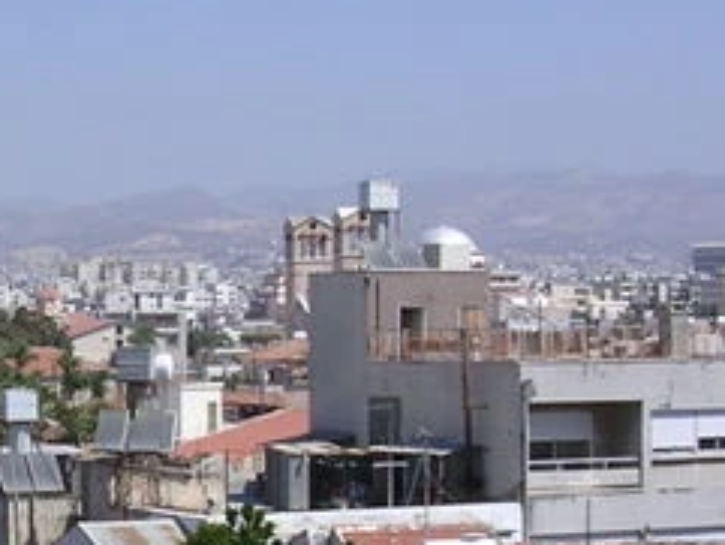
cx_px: -214
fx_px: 2640
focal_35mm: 126
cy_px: 349
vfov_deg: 11.8
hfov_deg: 14.9
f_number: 5.6
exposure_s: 1/405
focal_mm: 5.8
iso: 100
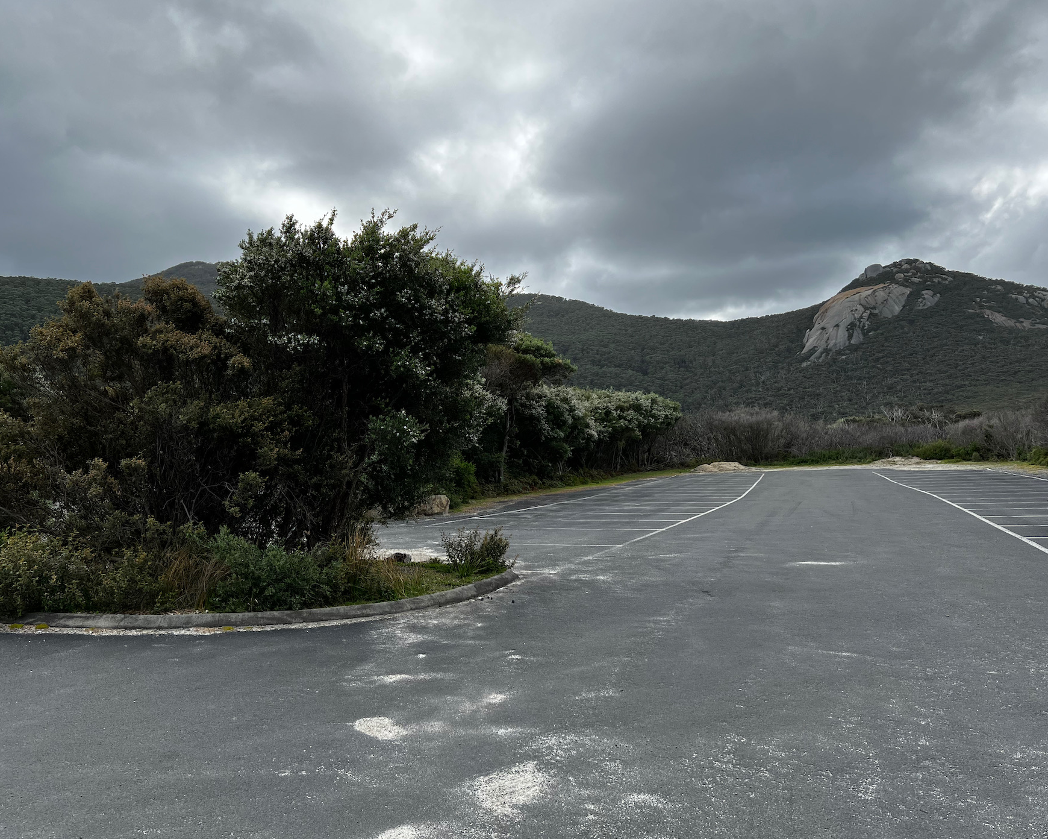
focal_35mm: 28
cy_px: 423
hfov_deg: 62.2
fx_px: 868
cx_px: 499
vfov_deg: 51.5
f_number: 1.5
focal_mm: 5.7
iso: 50
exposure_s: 1/3460
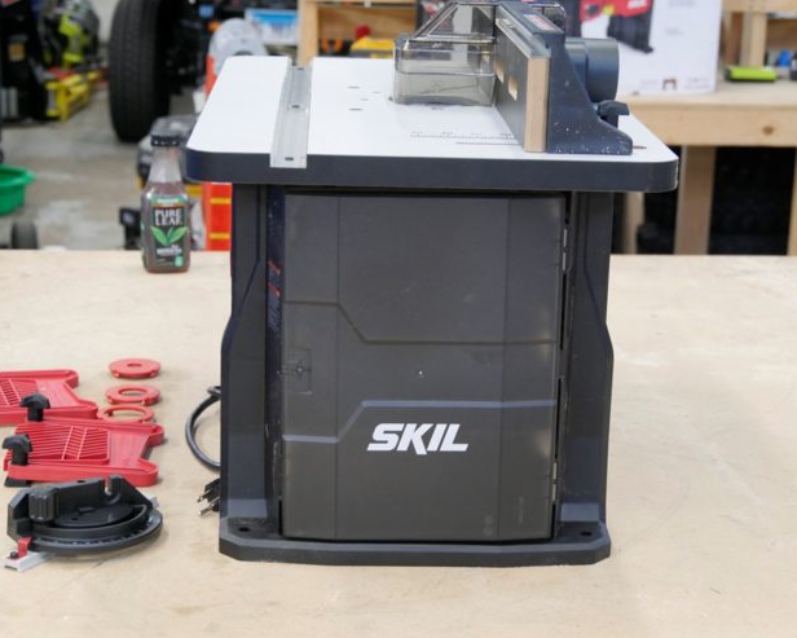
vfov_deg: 20.4
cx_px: 393
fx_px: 1769
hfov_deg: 25.4
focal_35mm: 75
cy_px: 336
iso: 2000
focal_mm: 34
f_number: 4.5
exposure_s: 1/80
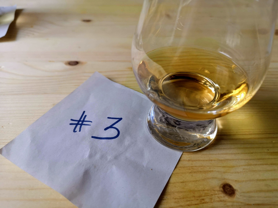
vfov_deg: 51.4
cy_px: 104
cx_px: 139
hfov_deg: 65.3
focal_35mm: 27
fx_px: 217
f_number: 1.8
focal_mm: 5.58
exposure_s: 1/36
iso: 200
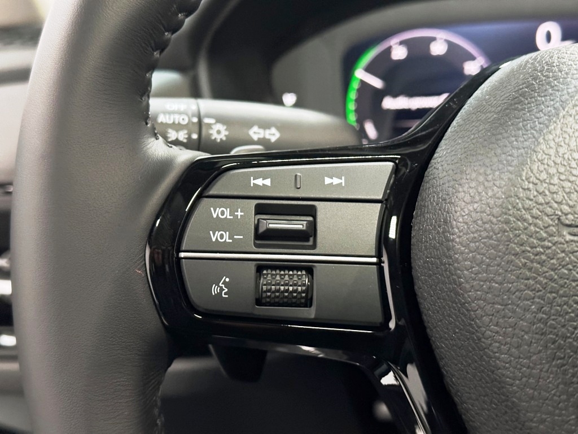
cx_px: 289
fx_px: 801
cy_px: 217
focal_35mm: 48
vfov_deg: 30.3
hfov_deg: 39.7
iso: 640
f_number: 1.78
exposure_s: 1/24
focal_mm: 6.86
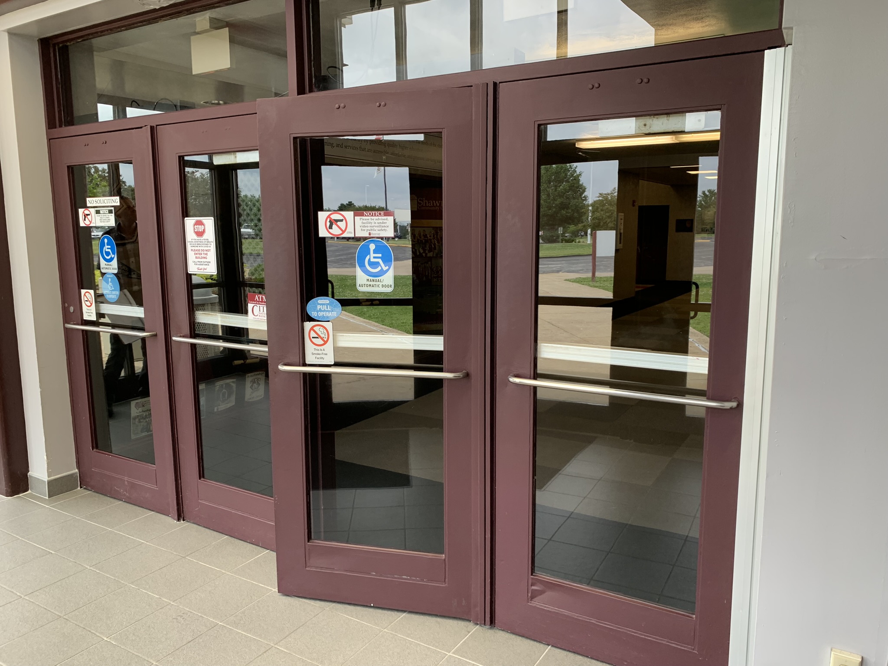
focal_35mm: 26
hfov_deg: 67.3
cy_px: 333
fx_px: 667
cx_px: 444
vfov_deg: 53.1
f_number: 1.8
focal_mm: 4.25
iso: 64
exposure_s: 1/121
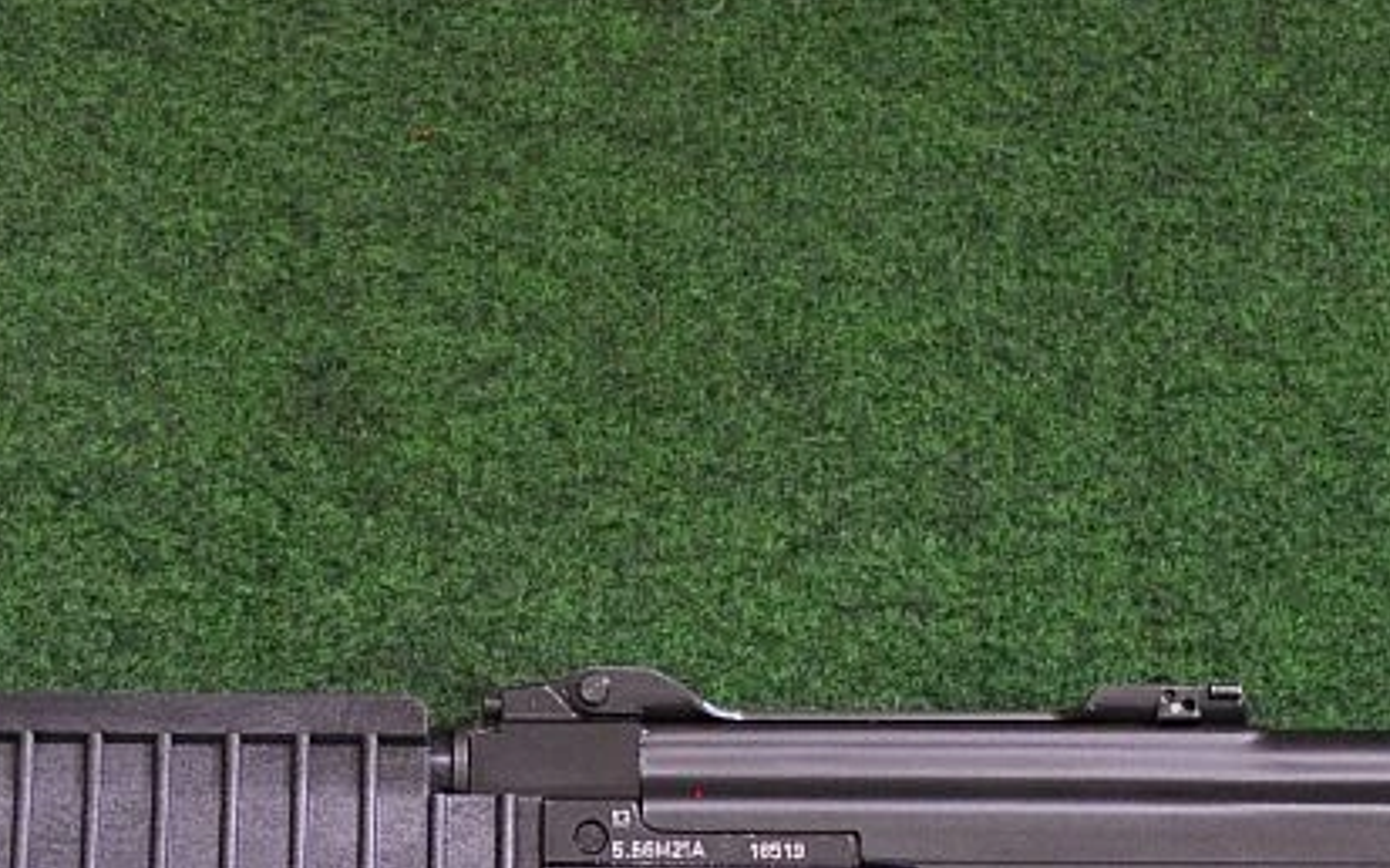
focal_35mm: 122
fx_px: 4621
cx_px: 751
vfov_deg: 10.6
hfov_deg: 17.1
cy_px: 912
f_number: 4
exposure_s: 1/15
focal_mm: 22
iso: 720
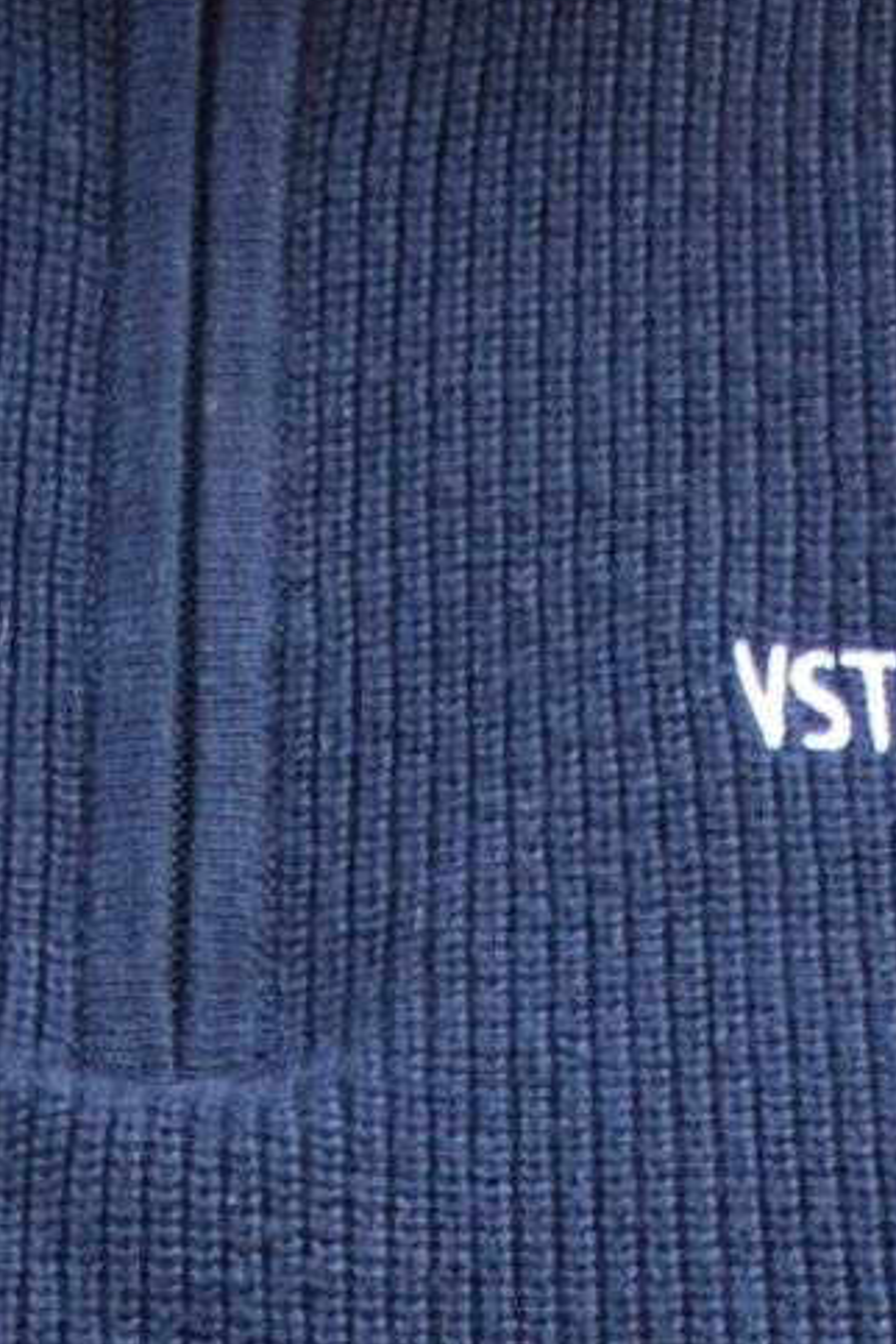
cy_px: 1535
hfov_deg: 8.5
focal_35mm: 161
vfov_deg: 12.5
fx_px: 6010
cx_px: 330
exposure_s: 1/30
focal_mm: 27
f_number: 3.8
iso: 400
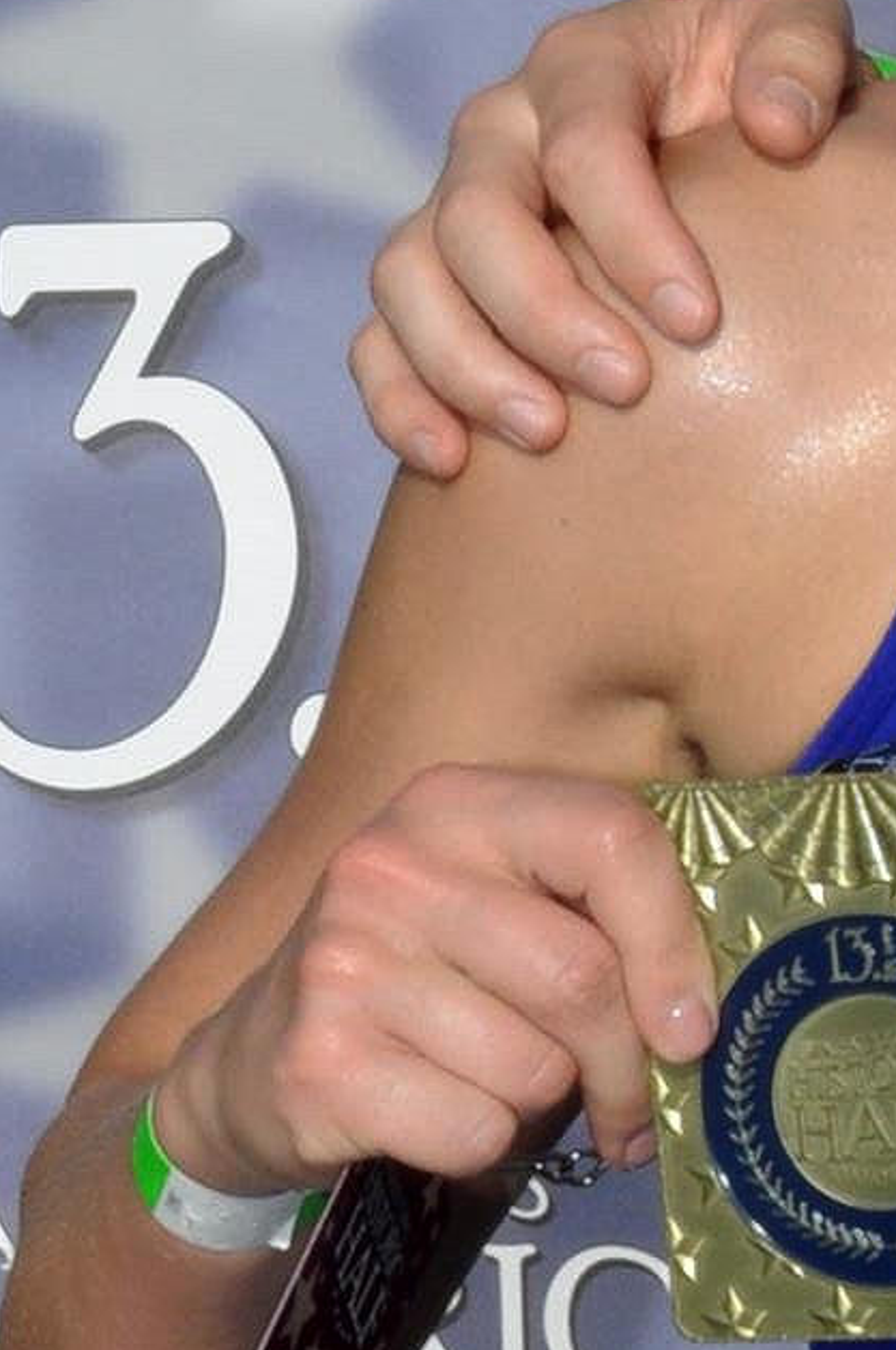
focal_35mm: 292
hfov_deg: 4.6
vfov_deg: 7.1
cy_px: 295
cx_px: 2290
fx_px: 10931
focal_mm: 38
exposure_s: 1/200
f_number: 32
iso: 400
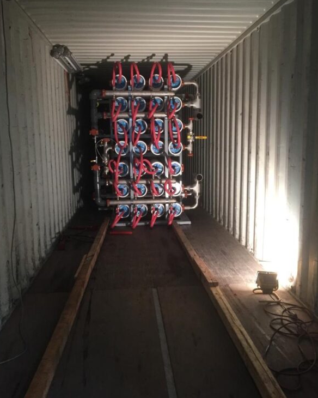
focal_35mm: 31
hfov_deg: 47.1
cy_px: 188
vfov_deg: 57.1
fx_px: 365
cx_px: 156
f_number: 2.2
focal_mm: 4.15
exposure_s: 1/30
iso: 160
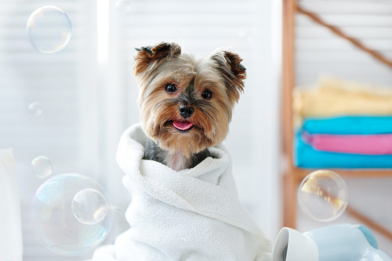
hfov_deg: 19.5
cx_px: 196
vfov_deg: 13.0
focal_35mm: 105
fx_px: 1142
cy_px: 130
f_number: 3
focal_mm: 105
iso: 320
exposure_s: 1/160
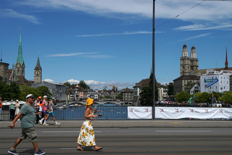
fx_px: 338
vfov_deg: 25.8
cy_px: 78
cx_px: 116
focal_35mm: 52
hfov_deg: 37.9
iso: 100
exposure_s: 1/1600
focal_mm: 35
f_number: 5.6
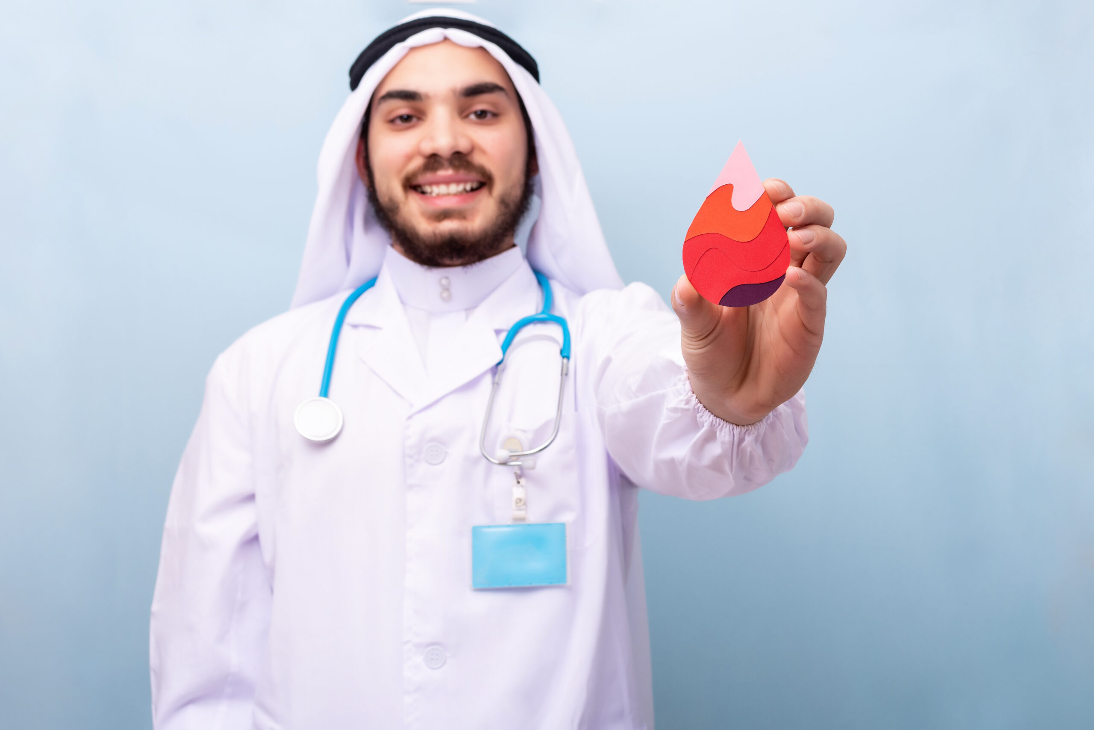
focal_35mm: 52
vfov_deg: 25.8
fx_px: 1595
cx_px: 547
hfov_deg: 37.8
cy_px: 365
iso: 100
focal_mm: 35
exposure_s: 1/250
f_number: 5.6
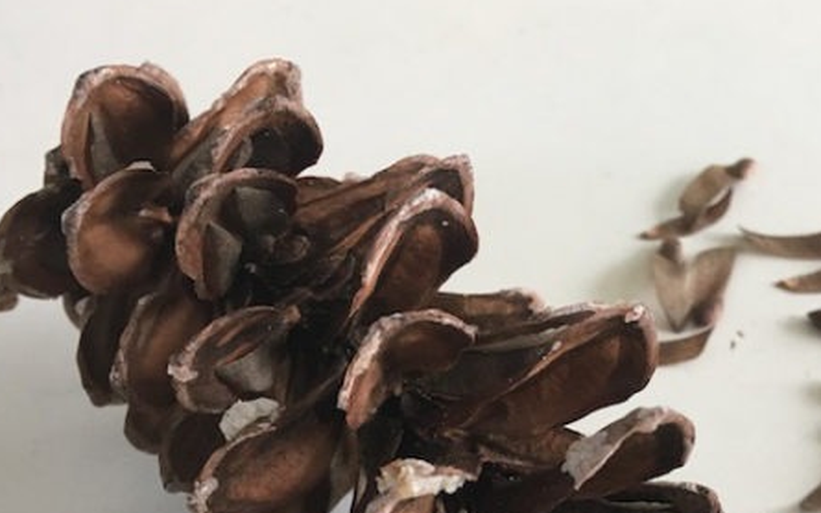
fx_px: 1186
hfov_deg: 37.8
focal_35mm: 53
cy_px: 482
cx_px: 537
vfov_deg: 23.6
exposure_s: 1/30
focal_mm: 4.2
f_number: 2.2
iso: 40
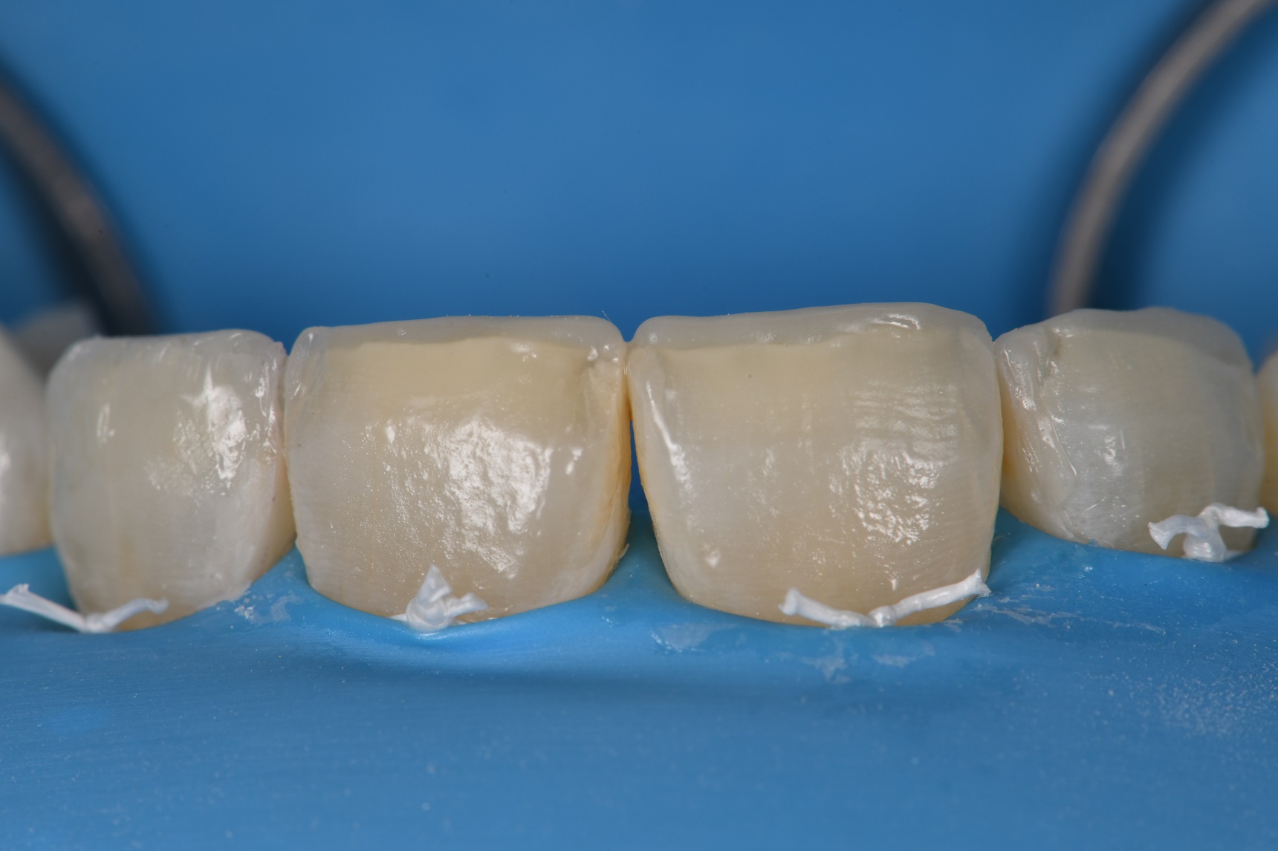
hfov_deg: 16.3
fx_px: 4472
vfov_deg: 10.9
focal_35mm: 126
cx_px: 639
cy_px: 426
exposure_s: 1/160
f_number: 32
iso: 200
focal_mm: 105
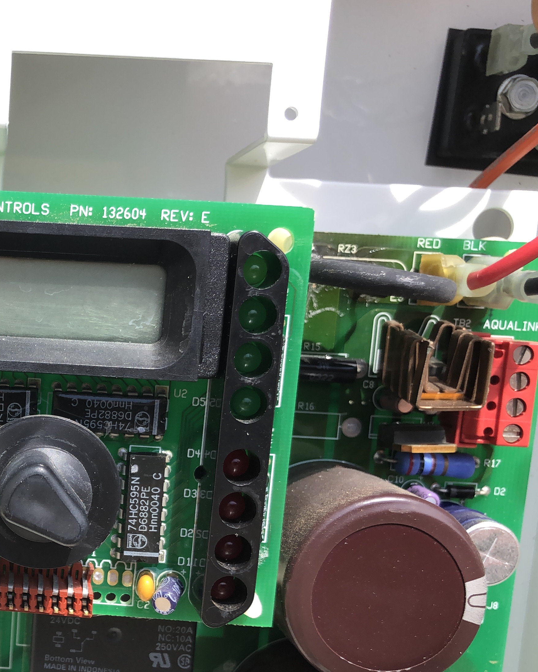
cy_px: 449
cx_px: -38
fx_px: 995
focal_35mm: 50
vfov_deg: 36.9
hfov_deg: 27.9
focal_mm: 3.99
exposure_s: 1/306
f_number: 1.8
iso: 20
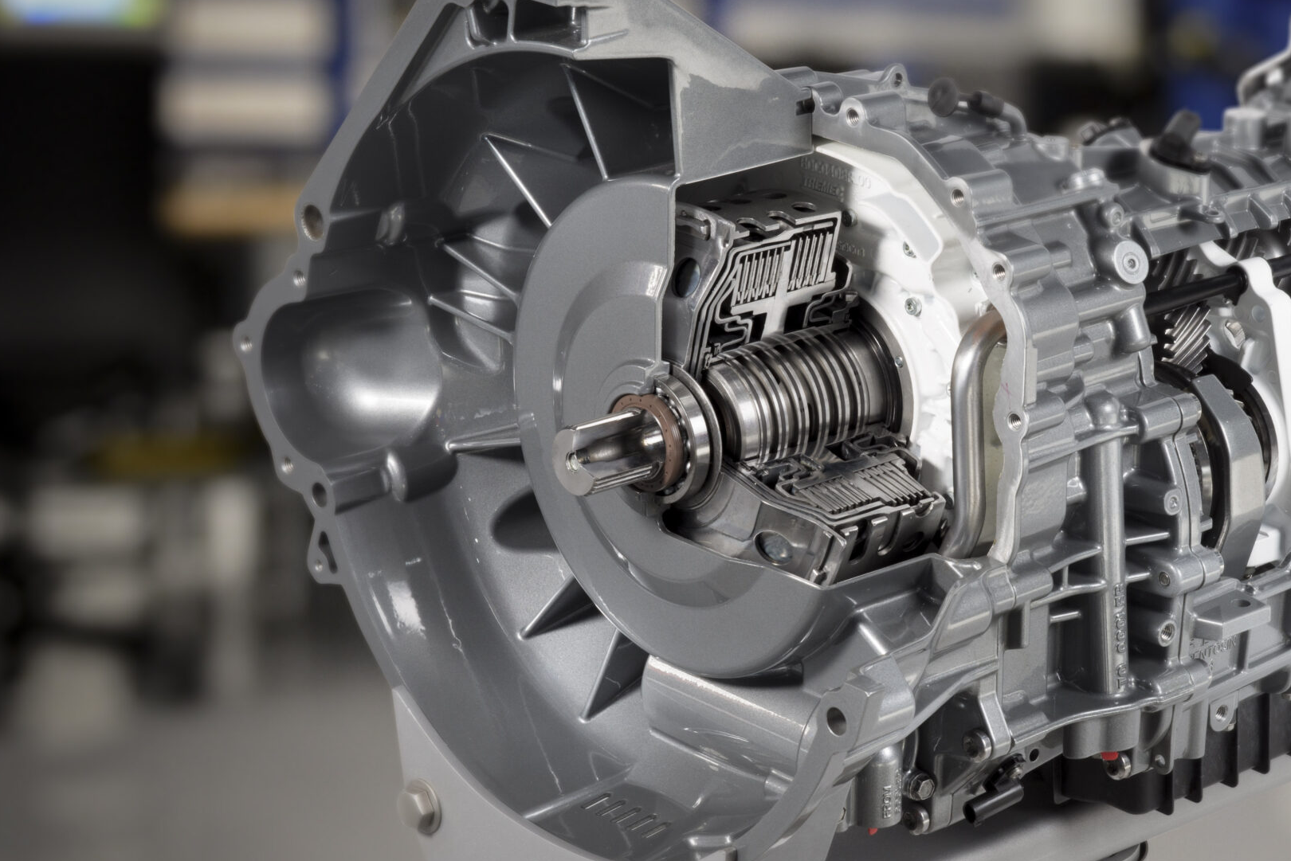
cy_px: 487
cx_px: 992
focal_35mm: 49
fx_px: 1758
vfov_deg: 27.5
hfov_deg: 39.1
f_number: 2.8
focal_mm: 31
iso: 800
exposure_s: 1/160
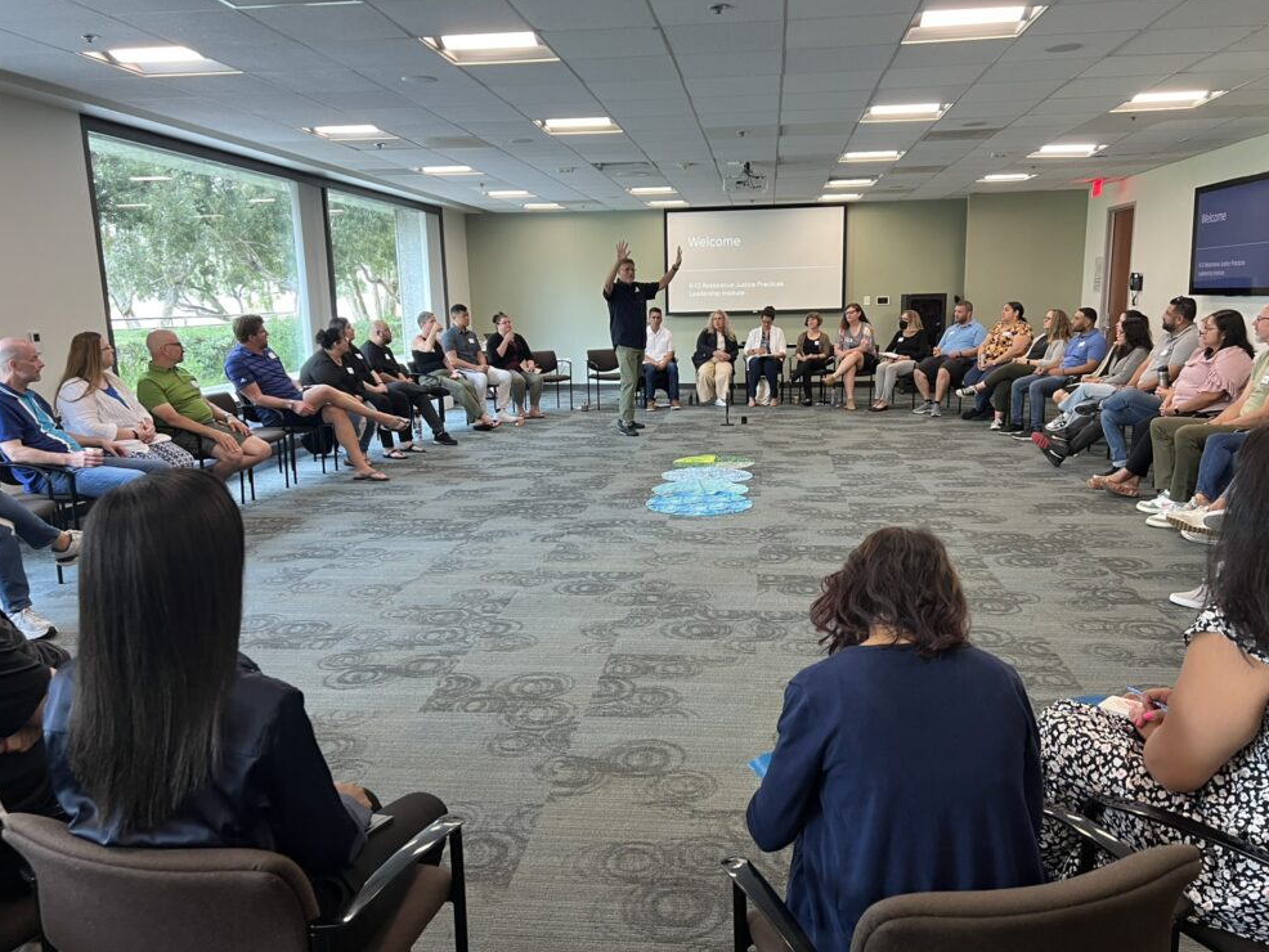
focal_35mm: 27
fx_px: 990
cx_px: 653
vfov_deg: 51.4
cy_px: 489
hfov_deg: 65.3
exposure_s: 1/60
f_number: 1.5
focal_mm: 5.7
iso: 125
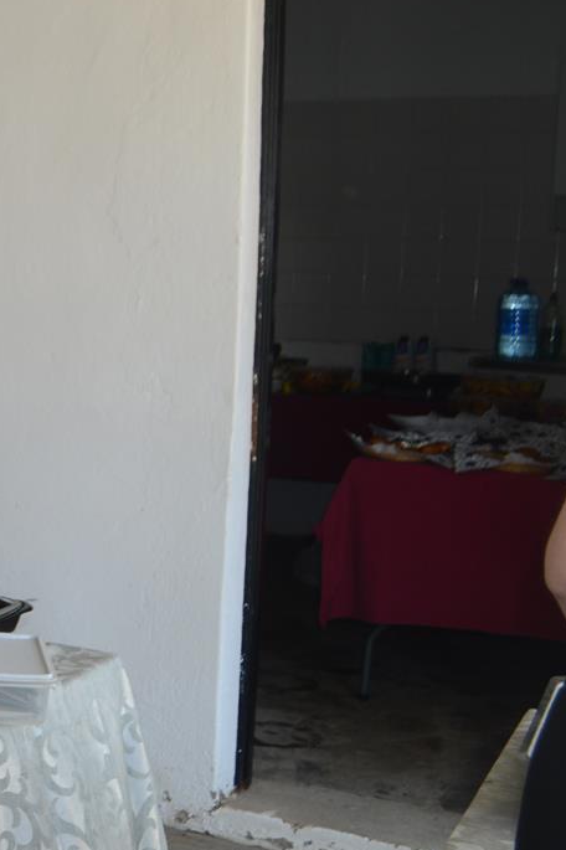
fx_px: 1511
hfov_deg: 17.7
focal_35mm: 64
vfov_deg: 31.4
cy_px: 437
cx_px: -408
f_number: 5.6
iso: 200
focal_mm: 18
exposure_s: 1/160
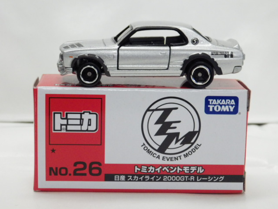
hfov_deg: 19.1
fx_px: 827
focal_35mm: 103
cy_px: 104
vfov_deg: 14.4
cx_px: 139
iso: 640
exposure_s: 1/60
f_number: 4.6
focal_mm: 18.4
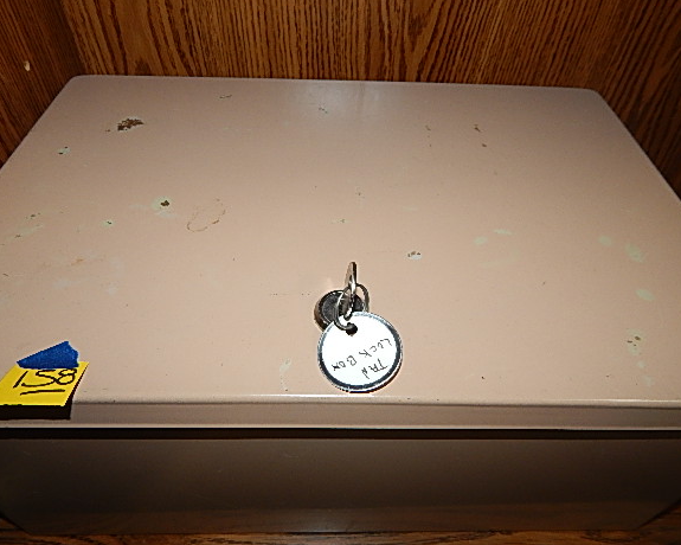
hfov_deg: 68.1
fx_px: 504
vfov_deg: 56.8
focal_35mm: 25
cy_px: 262
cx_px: 336
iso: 200
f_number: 3
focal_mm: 4
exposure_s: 1/30
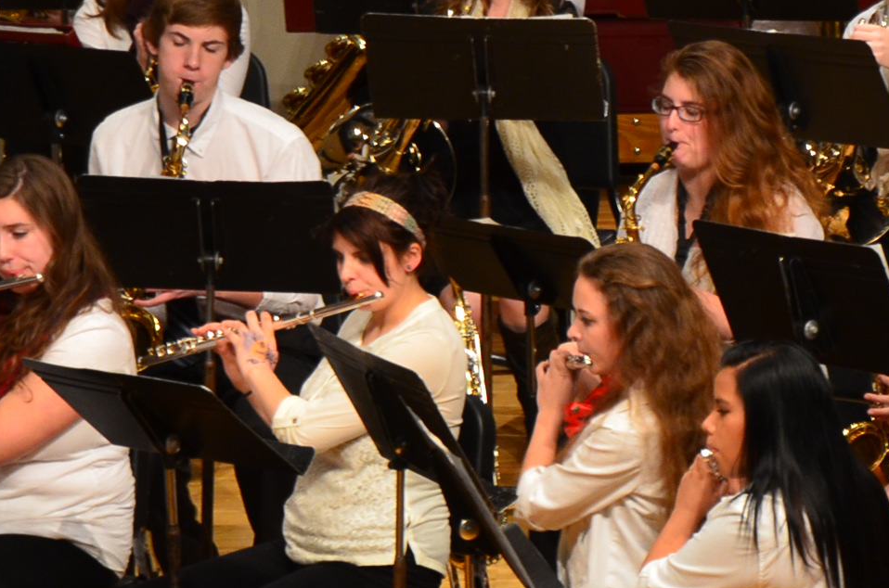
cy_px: 311
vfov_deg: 3.4
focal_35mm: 405
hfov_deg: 5.1
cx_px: 999
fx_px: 9985
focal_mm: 105
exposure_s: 1/15
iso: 800
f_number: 8
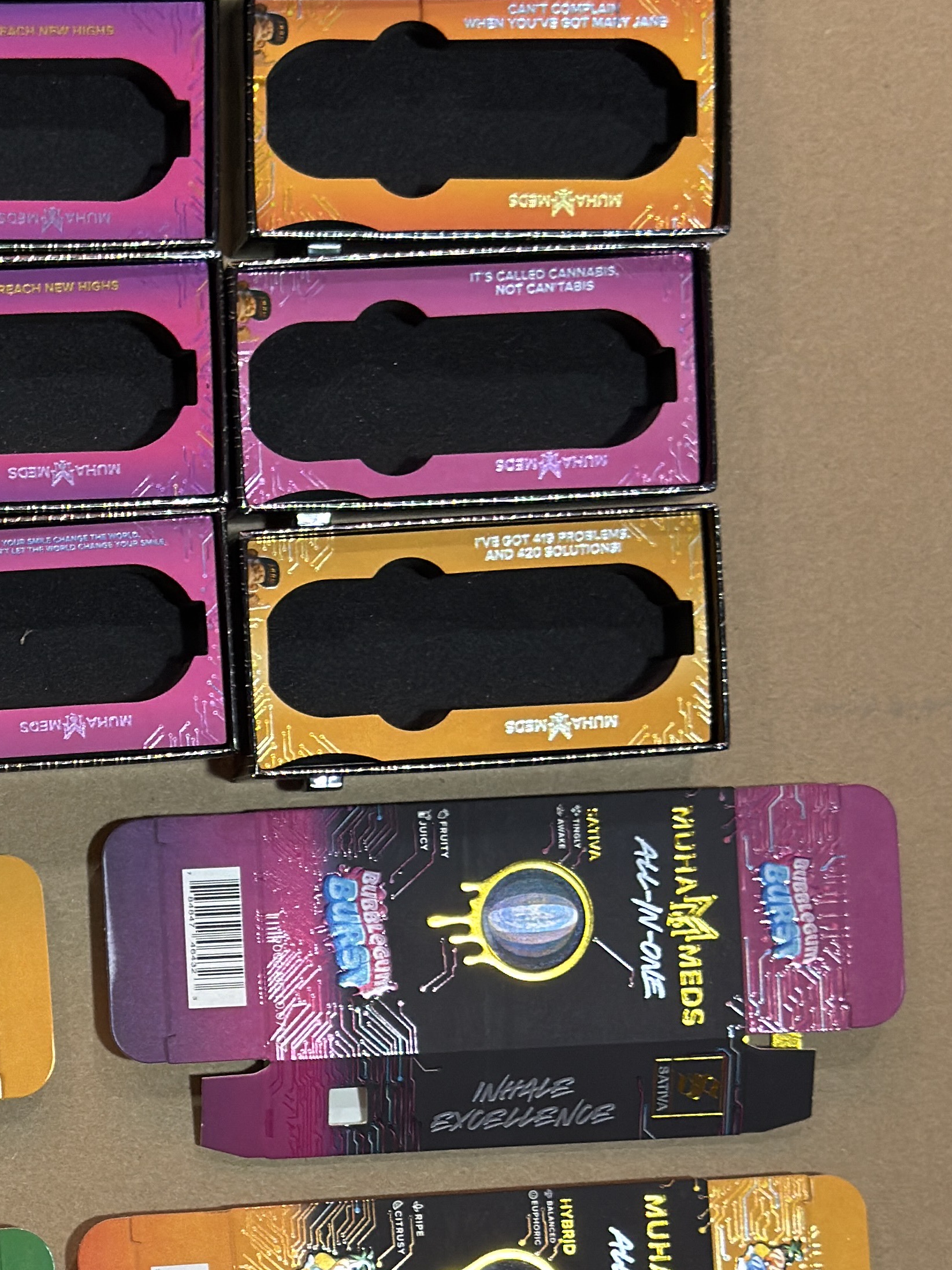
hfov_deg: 15.6
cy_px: 1056
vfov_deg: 21.2
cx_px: -195
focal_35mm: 91
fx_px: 3337
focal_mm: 6.76
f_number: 1.78
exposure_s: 1/50
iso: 160
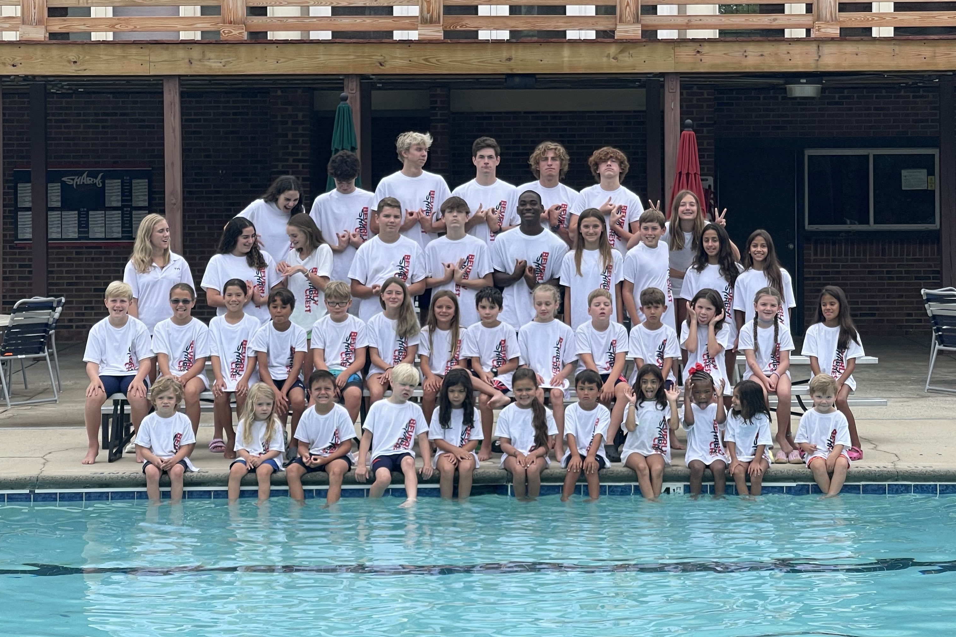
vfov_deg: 15.3
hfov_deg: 22.9
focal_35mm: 89
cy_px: 223
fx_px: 2363
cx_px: 478
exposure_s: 1/296
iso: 20
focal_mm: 7.5
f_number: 2.2
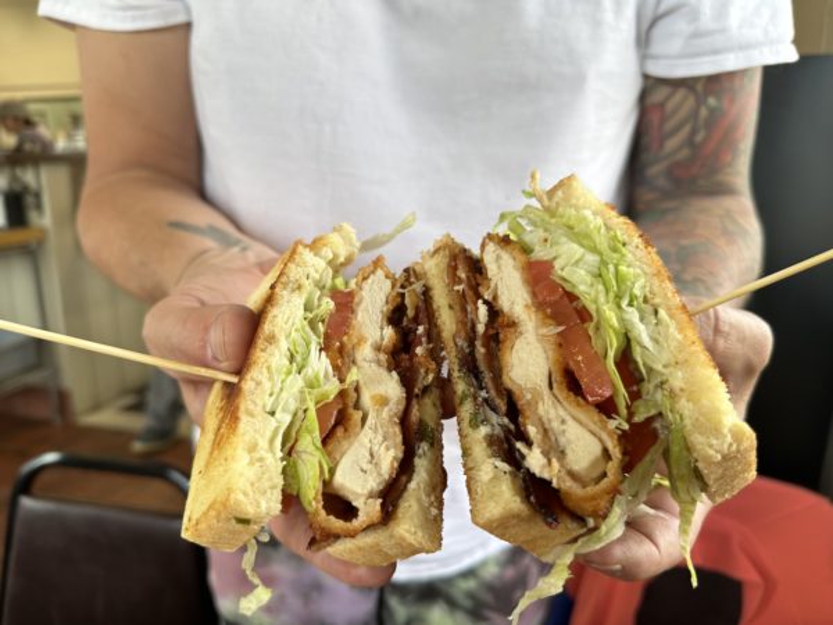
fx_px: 578
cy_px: 312
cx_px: 416
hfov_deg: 71.6
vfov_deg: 56.8
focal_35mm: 24
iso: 64
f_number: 1.78
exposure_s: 1/125
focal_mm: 6.86
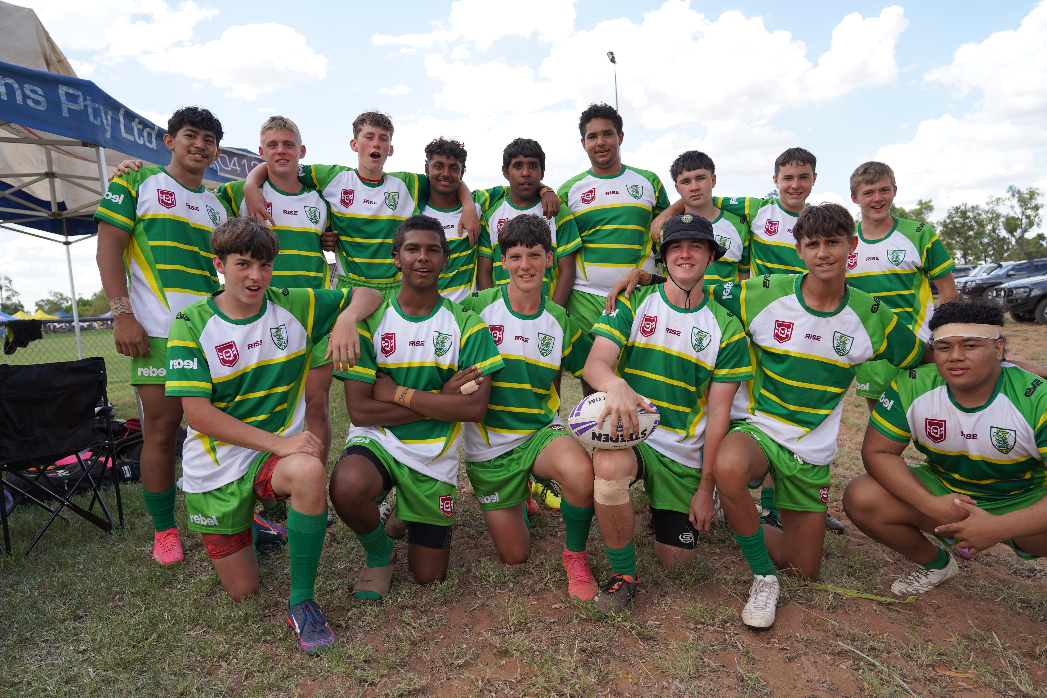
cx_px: 524
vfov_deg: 53.1
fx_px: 698
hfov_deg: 73.7
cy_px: 349
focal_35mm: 24
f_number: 4.5
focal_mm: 24
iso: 100
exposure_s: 1/320
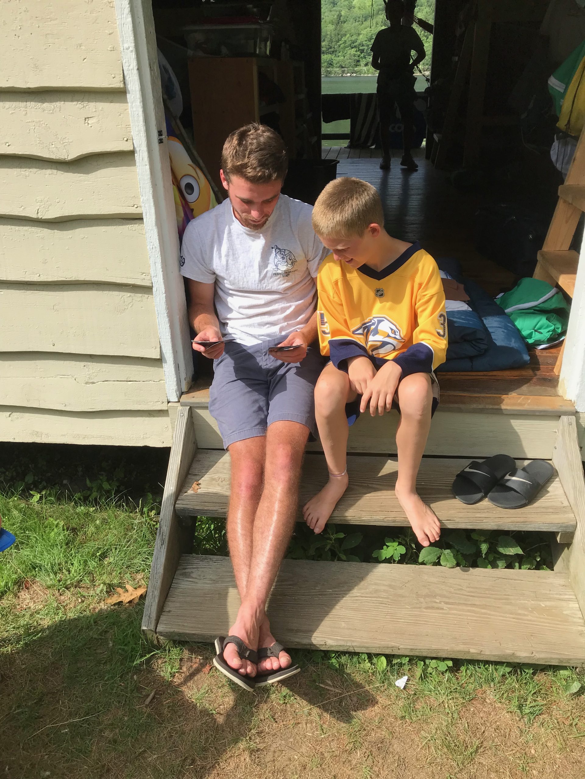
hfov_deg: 49.7
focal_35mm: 28
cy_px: 390
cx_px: 292
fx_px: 631
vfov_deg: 63.4
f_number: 1.8
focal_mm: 3.99
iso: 20
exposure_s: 1/1808
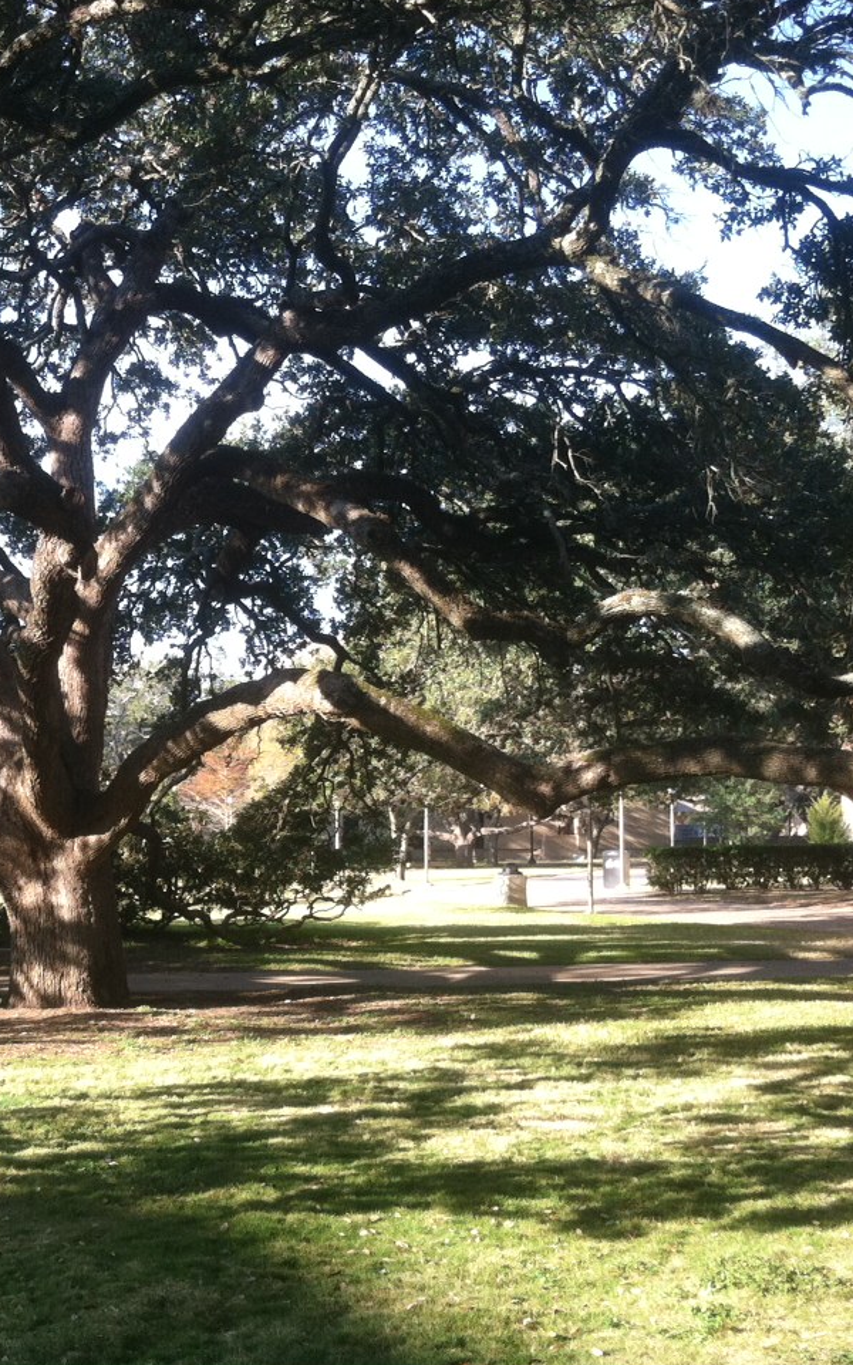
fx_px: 1860
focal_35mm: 50
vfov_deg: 40.3
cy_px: 681
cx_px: 70
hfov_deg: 25.0
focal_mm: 3.85
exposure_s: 1/194
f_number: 2.8
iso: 80
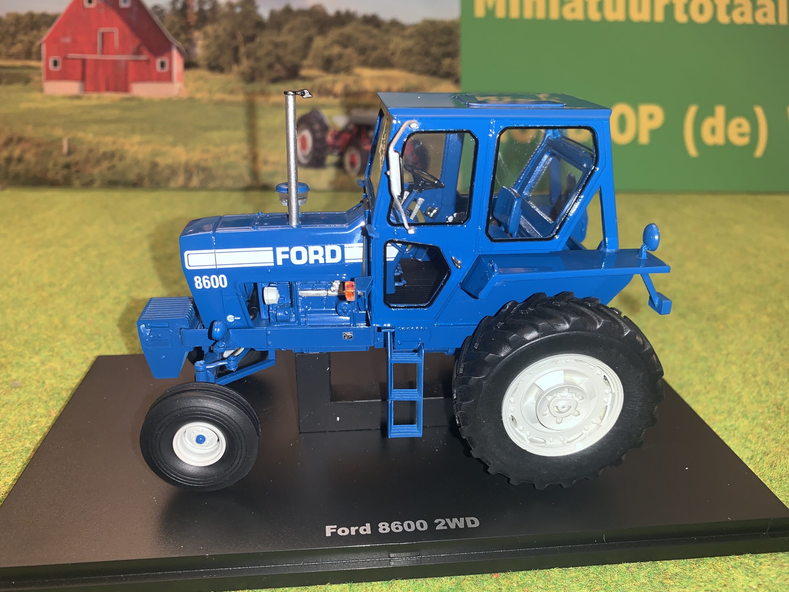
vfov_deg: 53.1
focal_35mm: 26
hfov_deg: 67.3
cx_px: 394
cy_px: 296
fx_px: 593
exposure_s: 1/17
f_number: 1.8
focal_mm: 4.25
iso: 25
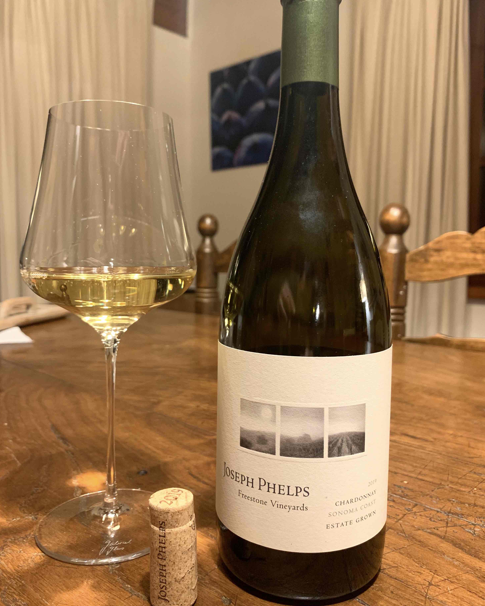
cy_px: 283
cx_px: 250
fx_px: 502
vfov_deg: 62.1
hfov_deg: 51.5
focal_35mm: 28
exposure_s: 1/50
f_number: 1.8
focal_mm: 4.25
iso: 200
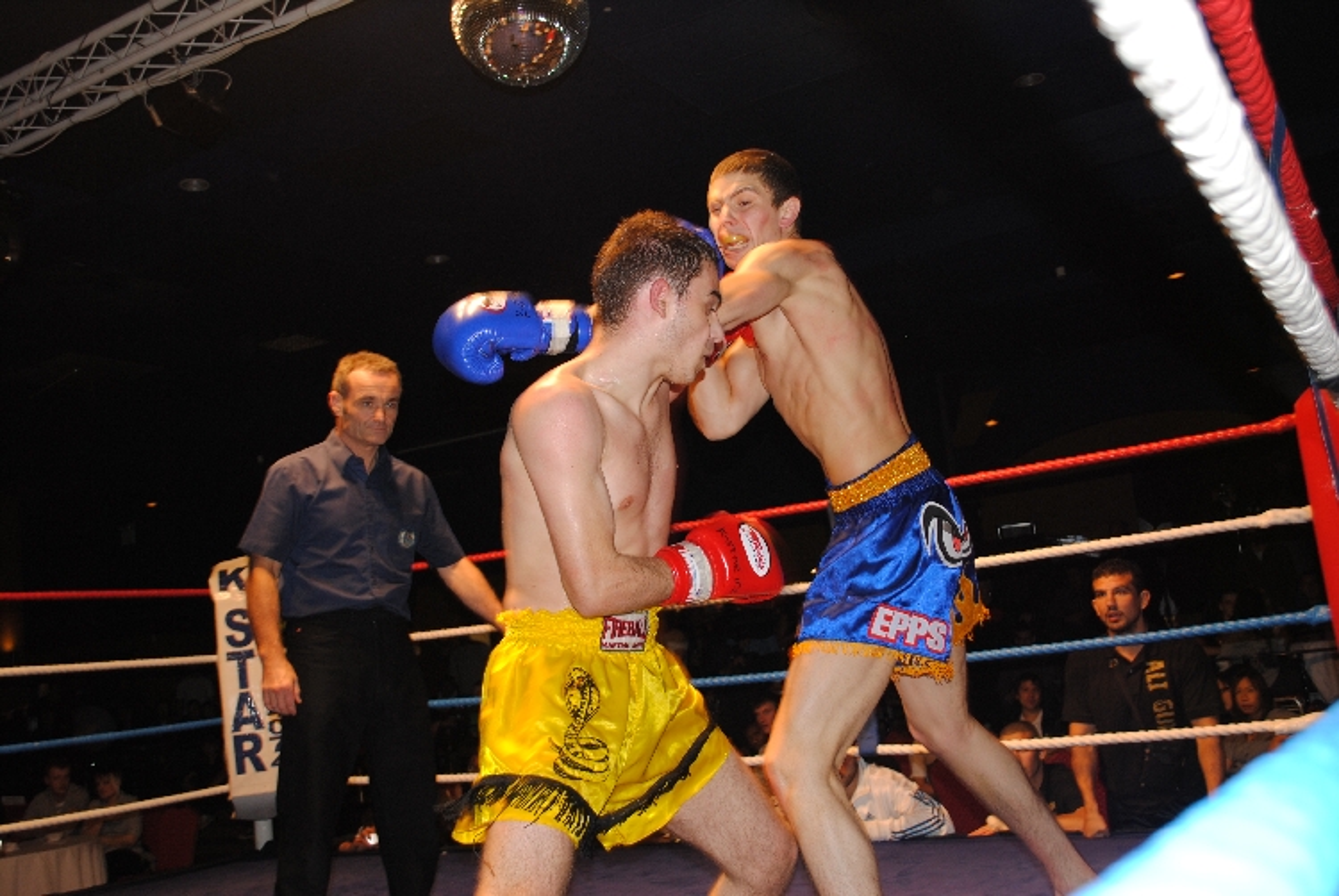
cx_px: 670
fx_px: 1341
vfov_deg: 37.0
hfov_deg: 53.1
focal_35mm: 36
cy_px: 448
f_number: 4
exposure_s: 1/60
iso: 200
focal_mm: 24
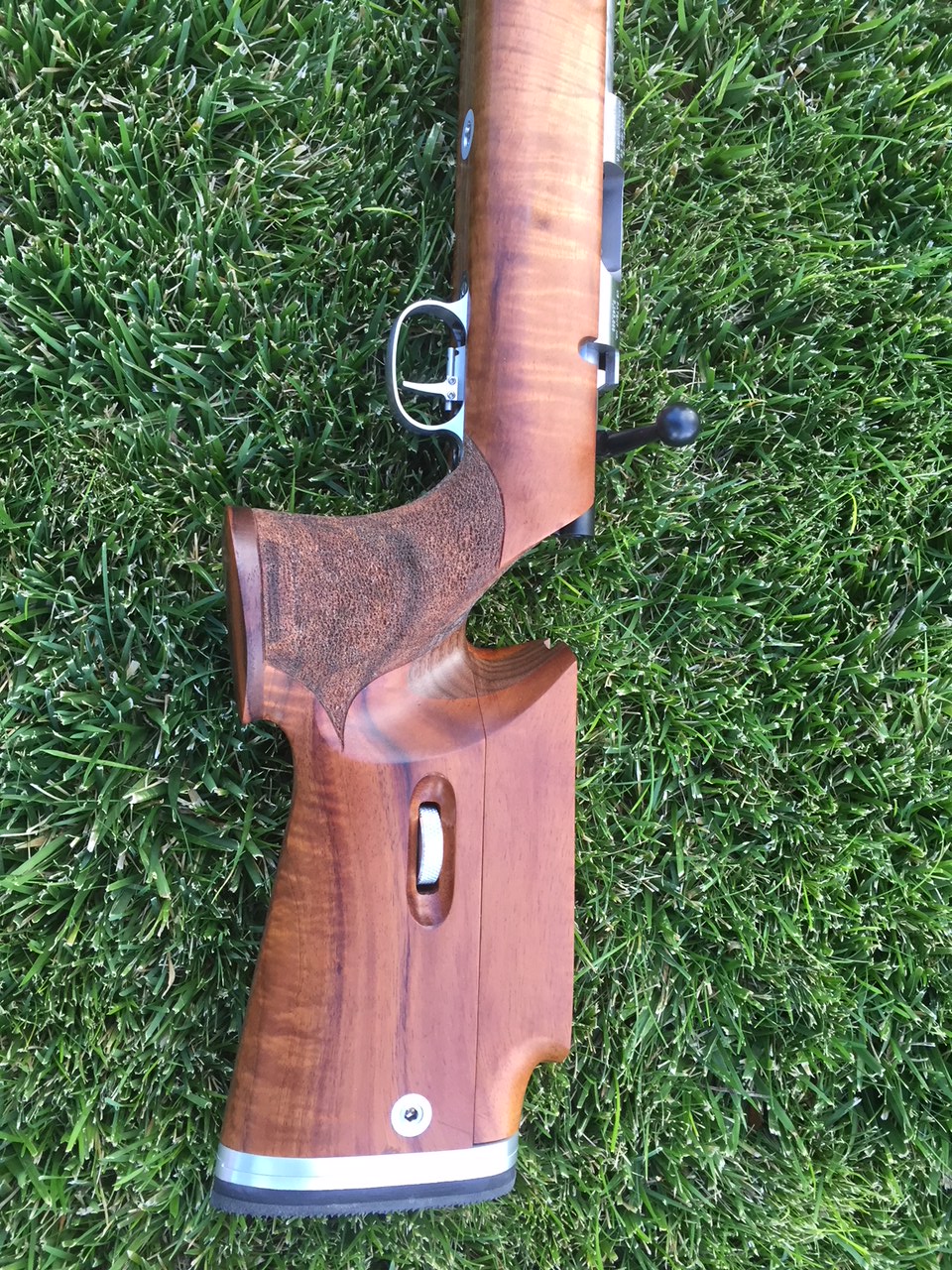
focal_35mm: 29
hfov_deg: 48.2
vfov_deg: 61.7
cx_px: 476
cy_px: 635
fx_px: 1063
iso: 40
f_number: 2.2
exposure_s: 1/30
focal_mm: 4.15
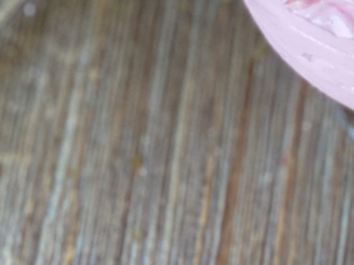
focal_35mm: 297
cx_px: 849
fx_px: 3036
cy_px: -238
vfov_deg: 4.9
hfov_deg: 6.4
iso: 250
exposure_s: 1/76
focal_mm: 6
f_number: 2
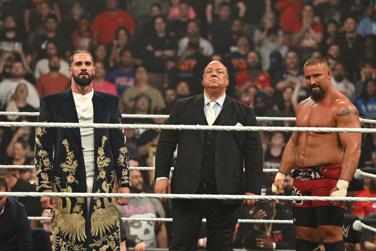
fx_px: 2423
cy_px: 126
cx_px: 188
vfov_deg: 5.9
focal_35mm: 232
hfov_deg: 8.9
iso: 5000
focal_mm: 155
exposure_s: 1/800
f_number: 3.2
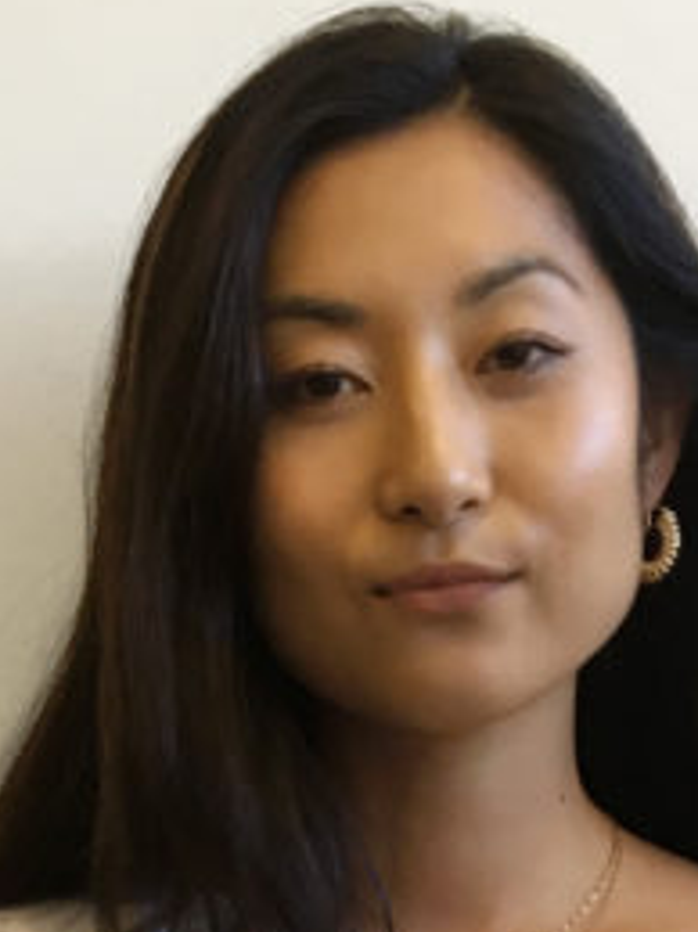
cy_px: 1461
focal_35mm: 112
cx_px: 360
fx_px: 3014
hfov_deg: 13.2
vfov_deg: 15.9
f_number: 2.2
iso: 25
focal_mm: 4.15
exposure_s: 1/33
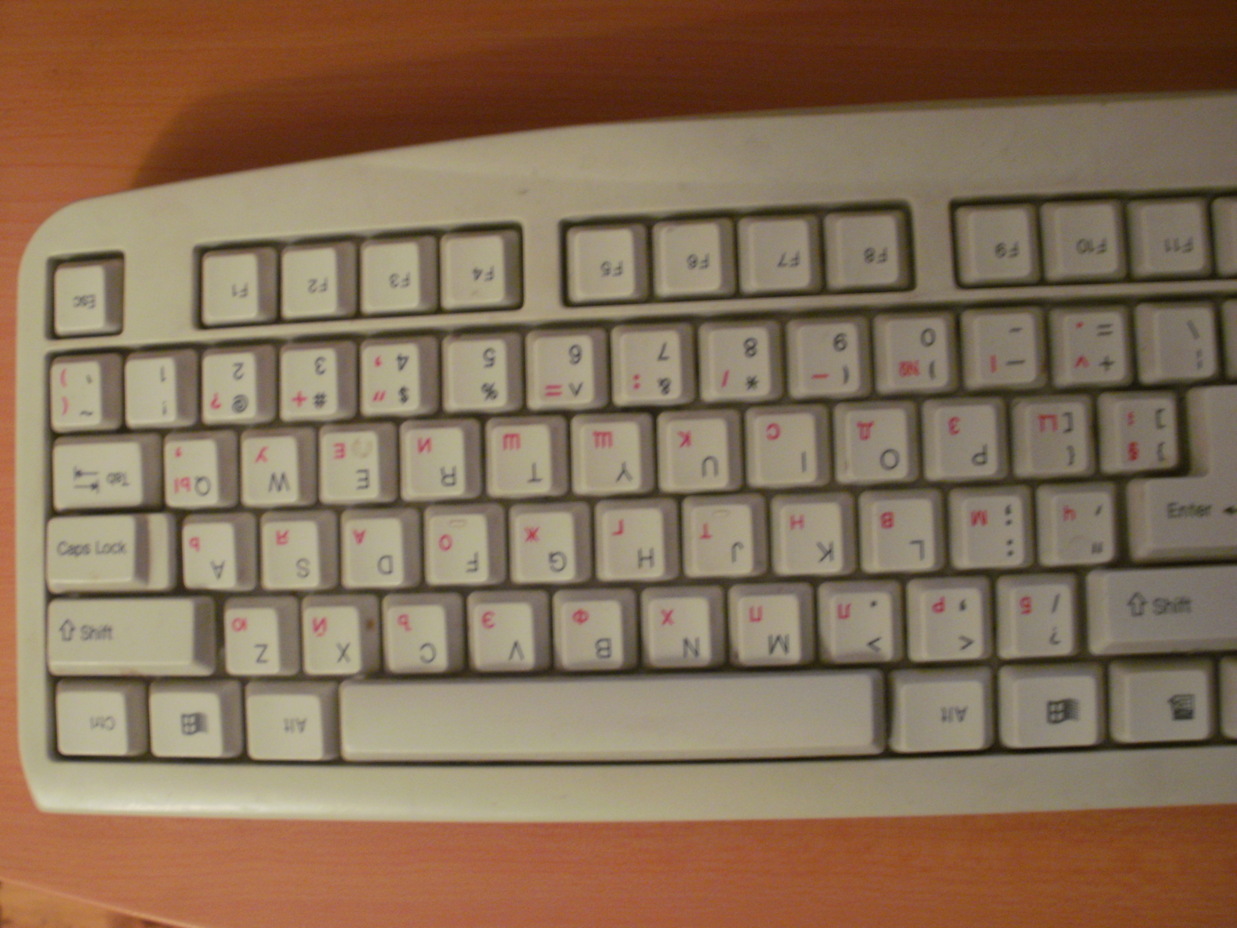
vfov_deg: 32.9
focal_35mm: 44
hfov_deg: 42.9
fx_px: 1572
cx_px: 618
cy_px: 464
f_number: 4
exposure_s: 1/2
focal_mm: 7.7
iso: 250
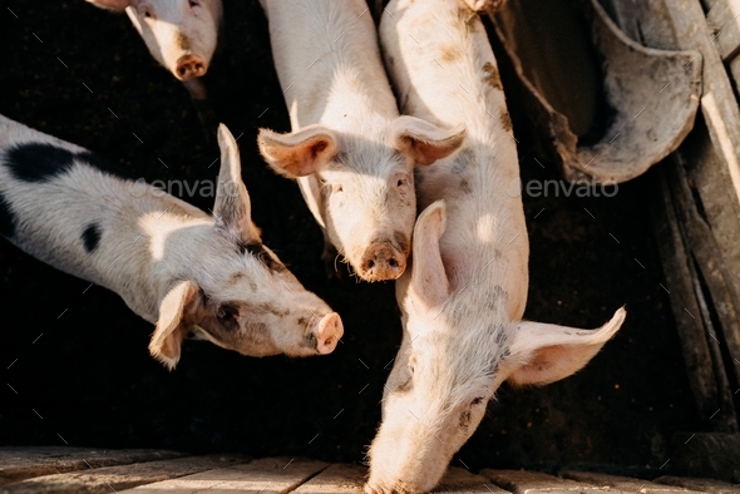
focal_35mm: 24
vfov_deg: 53.2
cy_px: 247
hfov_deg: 73.7
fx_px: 494
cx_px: 370
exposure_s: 1/2000
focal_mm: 24
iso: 200
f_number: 2.2
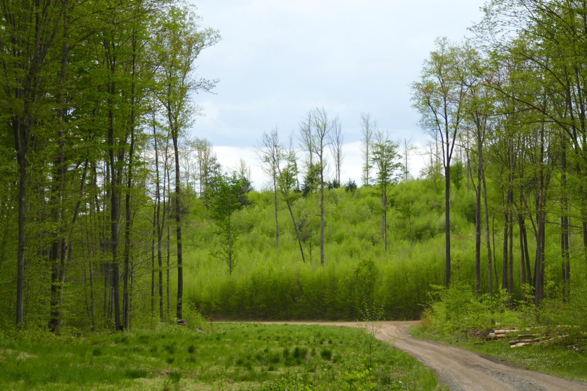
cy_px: 196
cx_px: 294
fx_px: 1190
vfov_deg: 18.7
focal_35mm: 73
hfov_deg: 27.7
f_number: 4.6
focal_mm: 26.7
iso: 125
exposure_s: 1/320
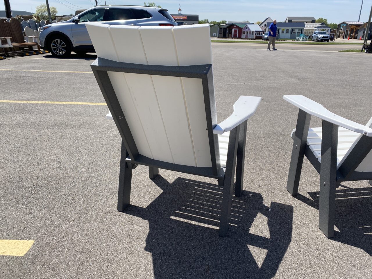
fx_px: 279
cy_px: 140
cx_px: 186
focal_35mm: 26
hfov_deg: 67.3
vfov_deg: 53.1
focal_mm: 4.25
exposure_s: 1/2967
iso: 32
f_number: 1.8
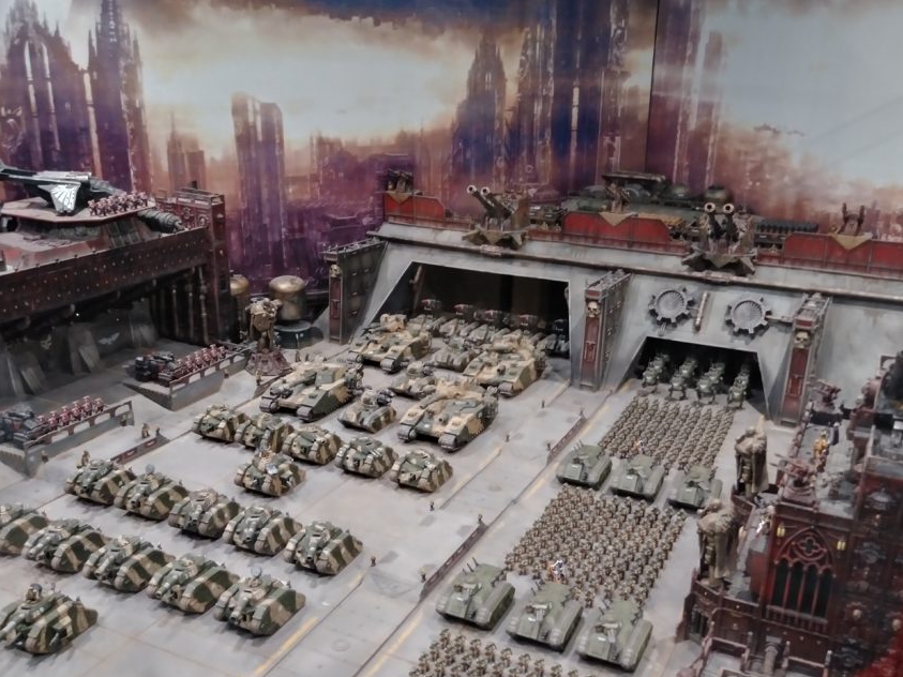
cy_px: 395
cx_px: 485
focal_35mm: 34
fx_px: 887
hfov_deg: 53.9
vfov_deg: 41.6
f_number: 2.2
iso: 950
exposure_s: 1/14
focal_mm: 3.7
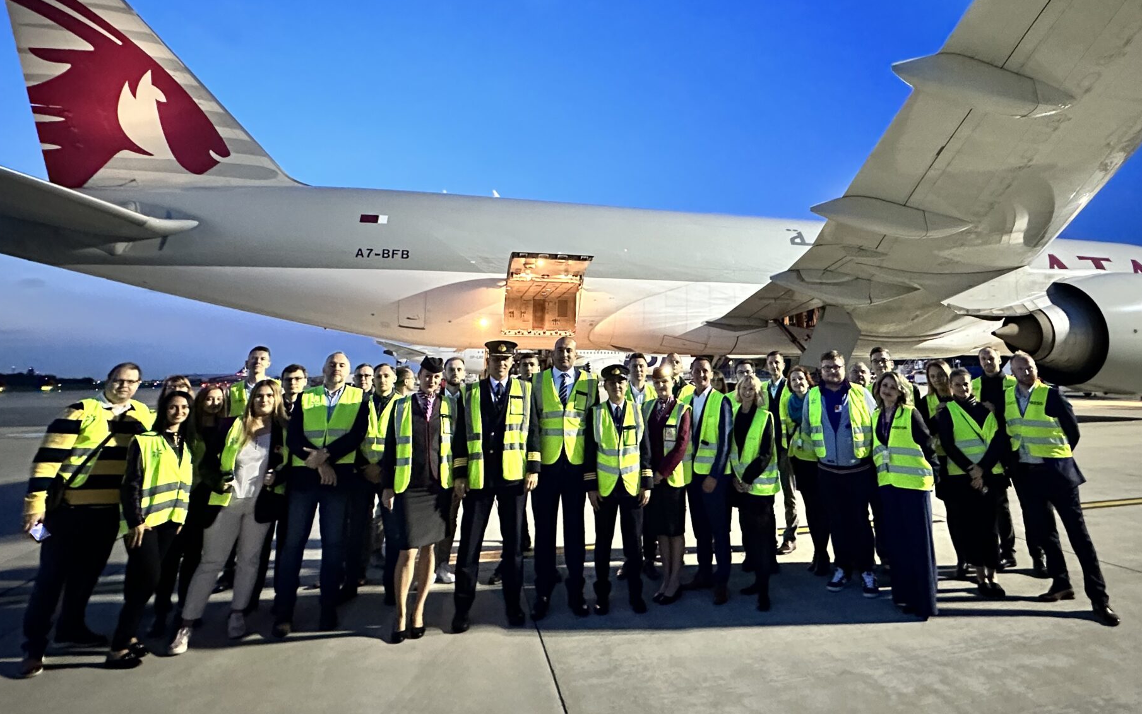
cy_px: 221
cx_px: 639
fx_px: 654
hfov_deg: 81.9
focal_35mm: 21
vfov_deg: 55.7
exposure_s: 1/34
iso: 1000
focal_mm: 2.22
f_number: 2.2
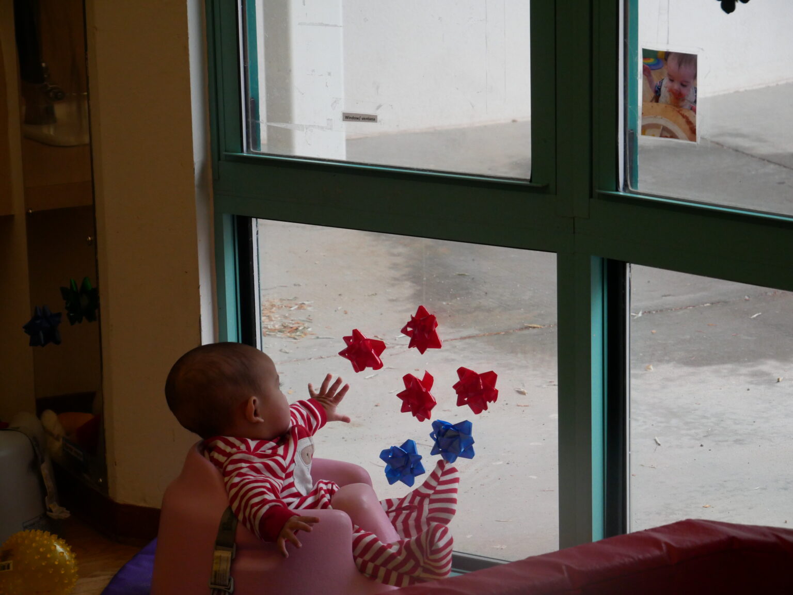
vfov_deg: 12.4
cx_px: 396
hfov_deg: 16.4
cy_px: 298
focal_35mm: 120
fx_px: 2750
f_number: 5.6
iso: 1600
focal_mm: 60
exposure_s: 1/125
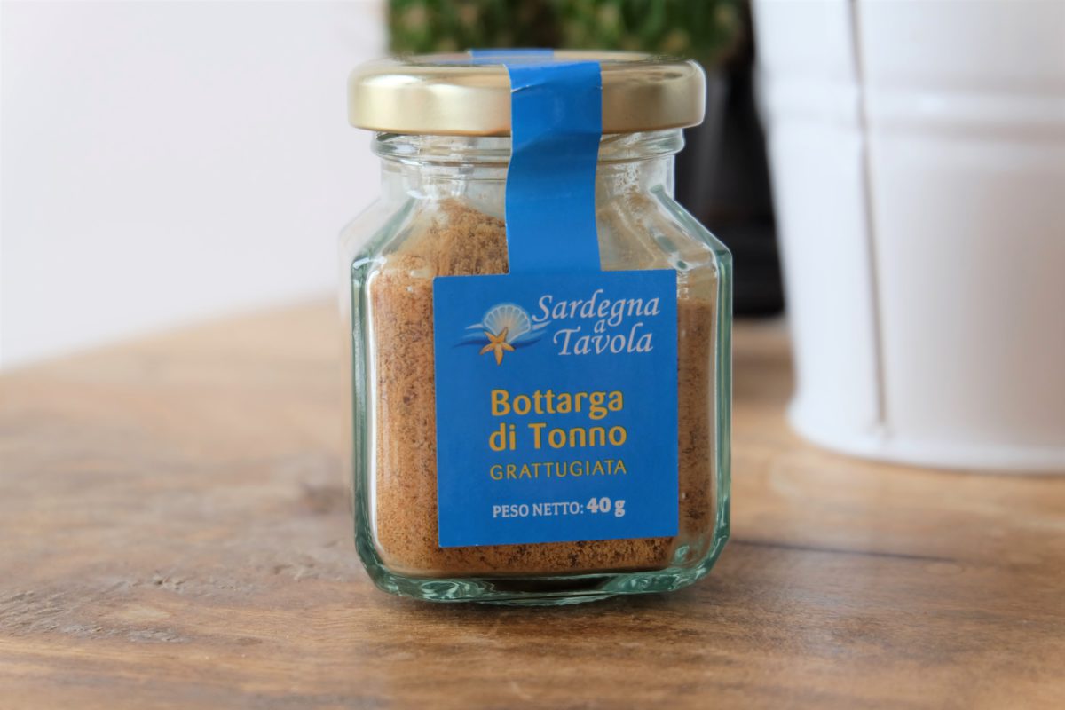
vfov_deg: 18.2
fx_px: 2219
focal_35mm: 75
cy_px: 355
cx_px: 532
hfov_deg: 27.0
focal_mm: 50
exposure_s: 1/30
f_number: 5.6
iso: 500
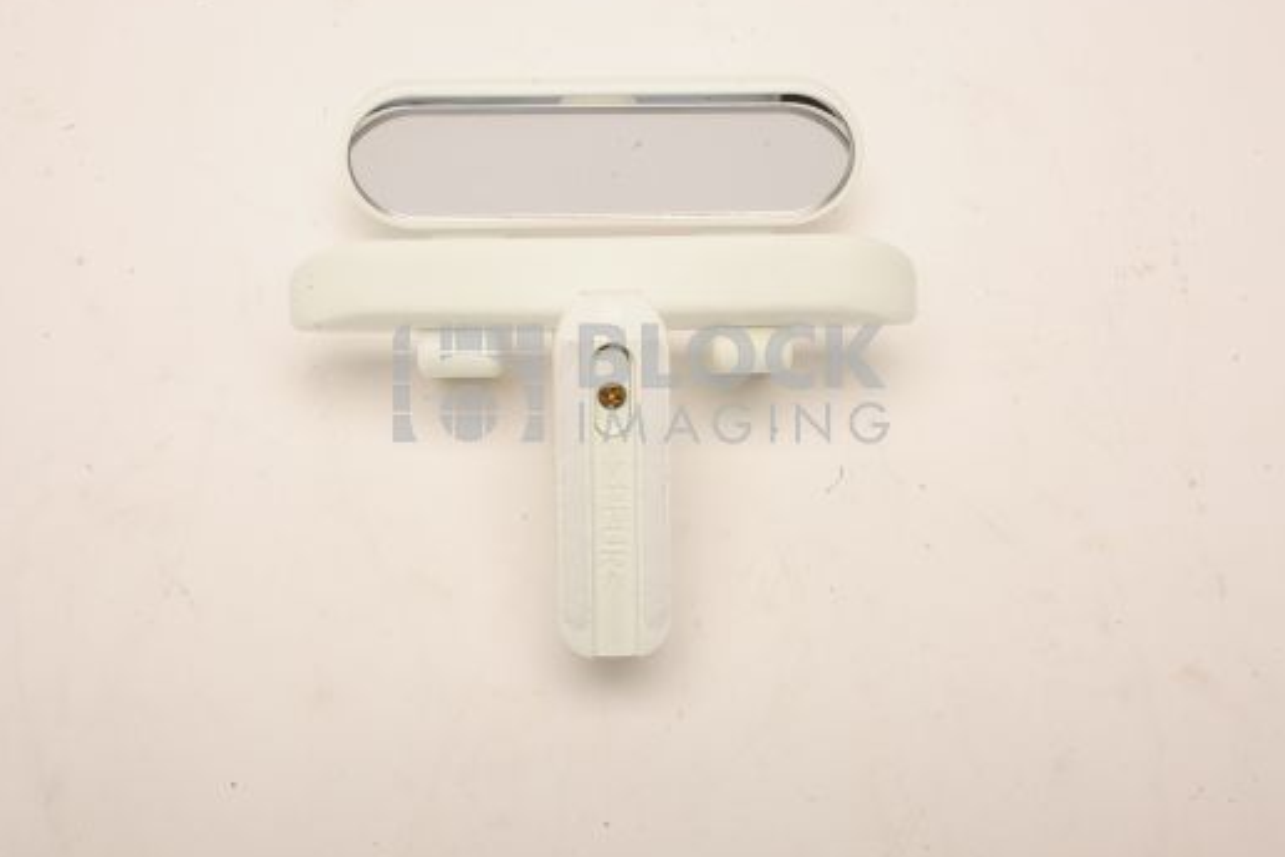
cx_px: 641
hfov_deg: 34.5
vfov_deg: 23.4
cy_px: 384
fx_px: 2071
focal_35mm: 58
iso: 320
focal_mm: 50
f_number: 22
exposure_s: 1/160
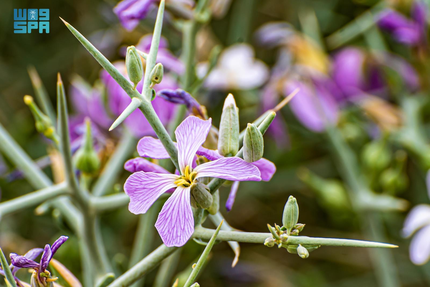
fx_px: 3583
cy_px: 144
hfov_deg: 6.9
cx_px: 215
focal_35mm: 300
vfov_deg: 4.6
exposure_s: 1/40
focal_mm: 300
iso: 64
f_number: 11
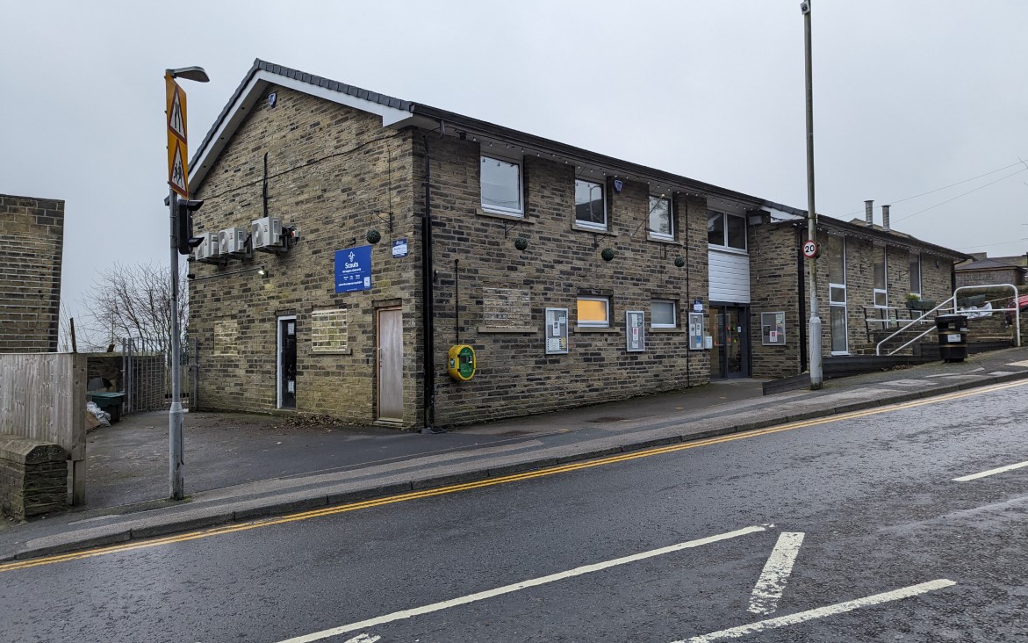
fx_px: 728
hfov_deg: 70.4
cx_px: 523
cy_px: 318
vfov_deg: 47.6
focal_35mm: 26
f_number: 1.85
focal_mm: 6.81
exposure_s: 1/147
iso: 48
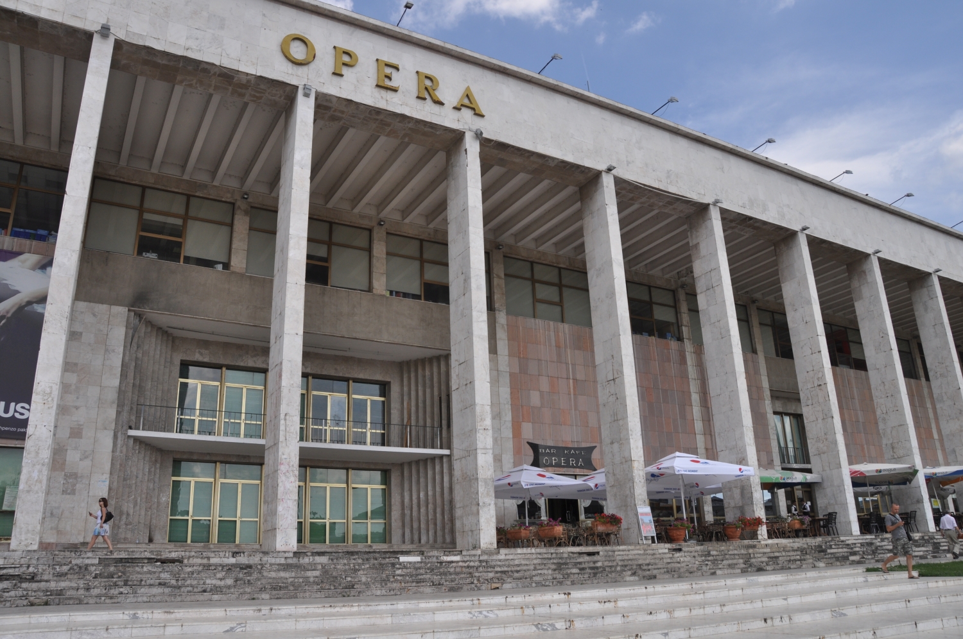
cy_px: 320
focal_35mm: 27
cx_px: 482
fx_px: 721
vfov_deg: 47.8
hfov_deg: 67.4
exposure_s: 1/320
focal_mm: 18
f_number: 9
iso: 200
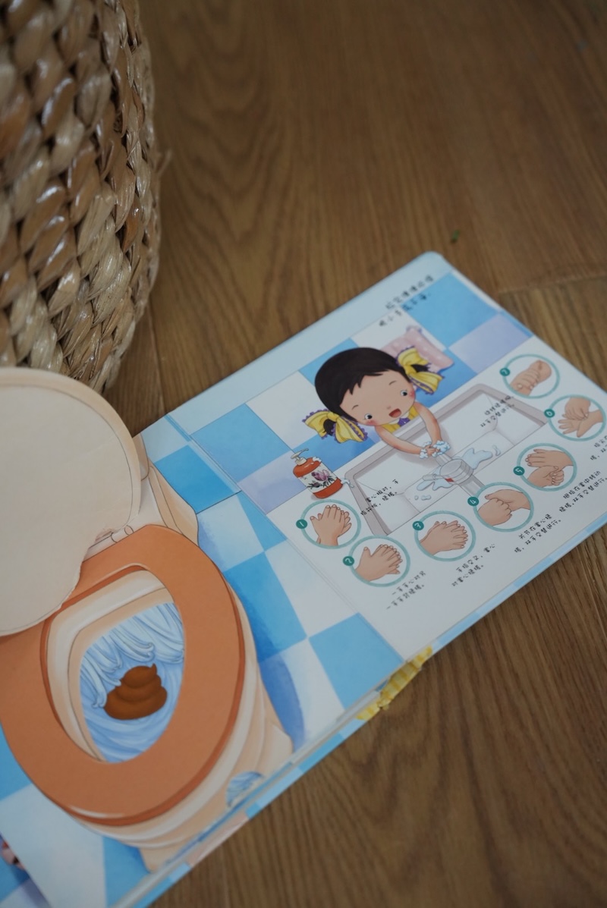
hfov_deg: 24.7
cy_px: 454
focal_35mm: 55
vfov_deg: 36.2
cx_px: 304
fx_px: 1389
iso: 3200
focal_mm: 55
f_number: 3.2
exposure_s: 1/250
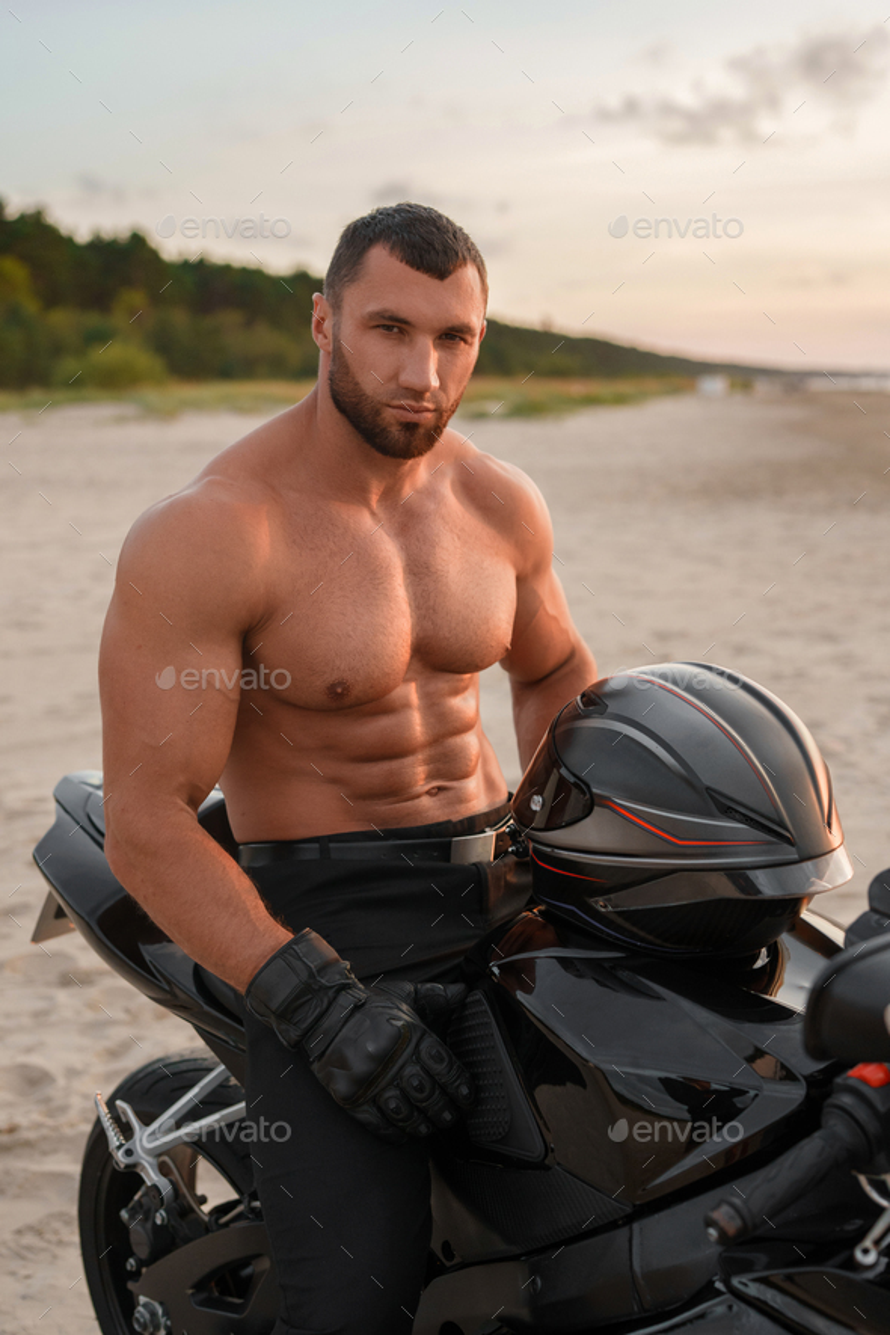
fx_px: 1854
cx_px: 445
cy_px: 668
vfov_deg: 39.6
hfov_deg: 27.0
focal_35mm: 50
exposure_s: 1/400
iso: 640
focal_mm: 50
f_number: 3.2
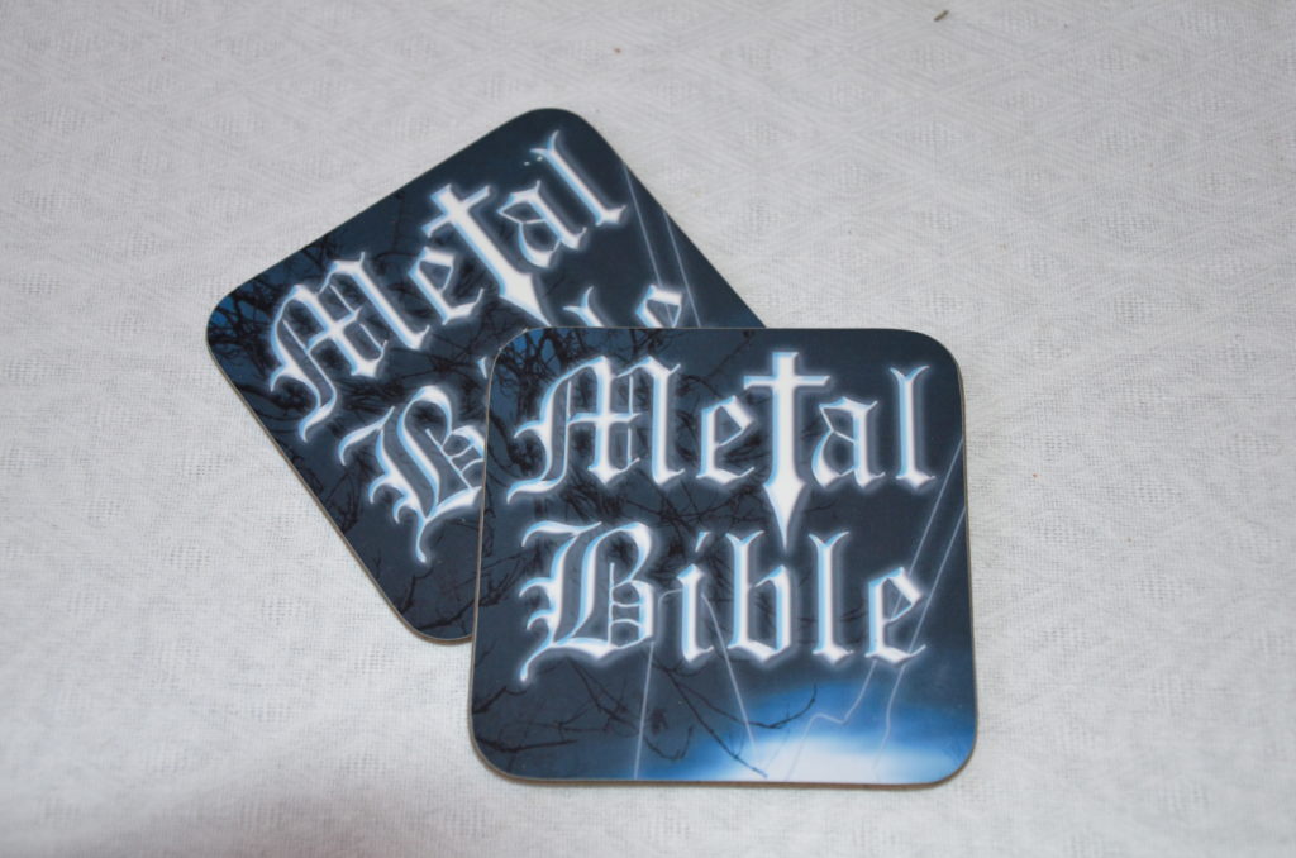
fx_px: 2425
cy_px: 429
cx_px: 648
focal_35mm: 68
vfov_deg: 20.1
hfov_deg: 29.9
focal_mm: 45
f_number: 4.8
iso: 1100
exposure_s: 1/60
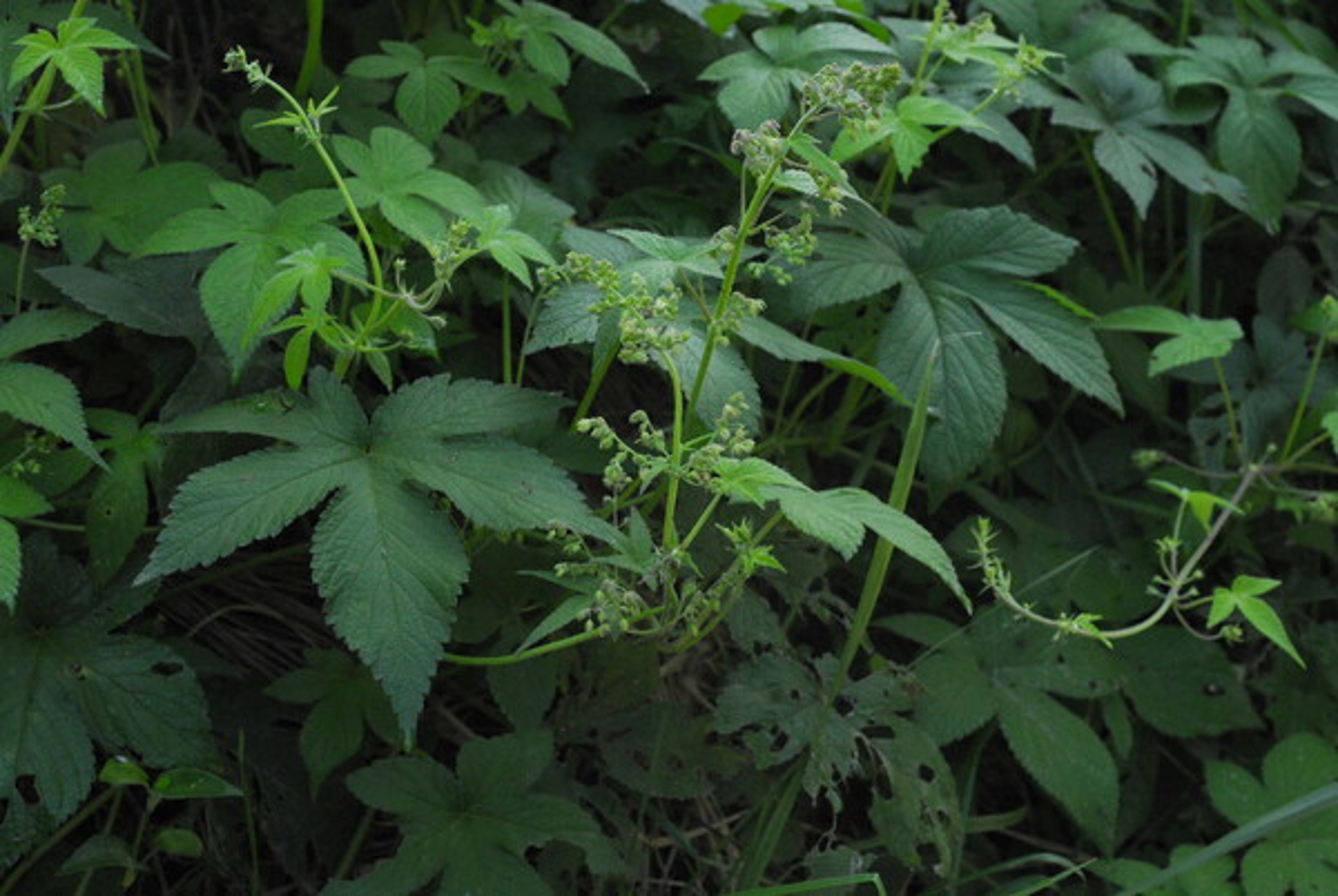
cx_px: 669
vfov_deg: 15.2
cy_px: 448
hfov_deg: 22.6
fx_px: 3350
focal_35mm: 90
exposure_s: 1/250
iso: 1250
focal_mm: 60
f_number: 8
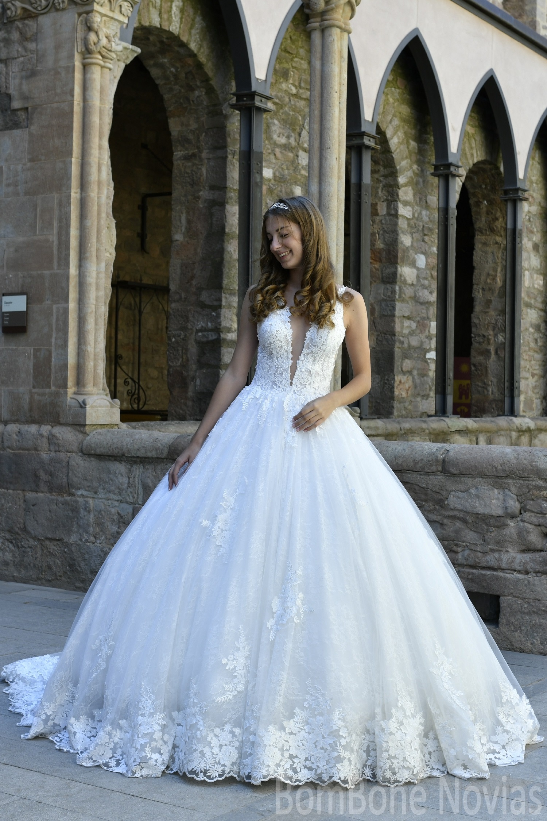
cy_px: 410
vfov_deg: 54.4
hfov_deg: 37.9
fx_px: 798
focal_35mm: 35
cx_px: 274
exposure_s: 1/160
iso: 200
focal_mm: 35
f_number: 6.3
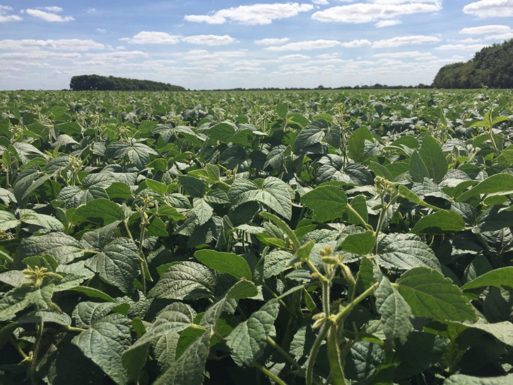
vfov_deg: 48.2
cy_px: 192
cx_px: 256
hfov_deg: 61.7
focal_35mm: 29
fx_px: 430
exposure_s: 1/3597
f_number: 2.2
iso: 32
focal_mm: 4.15
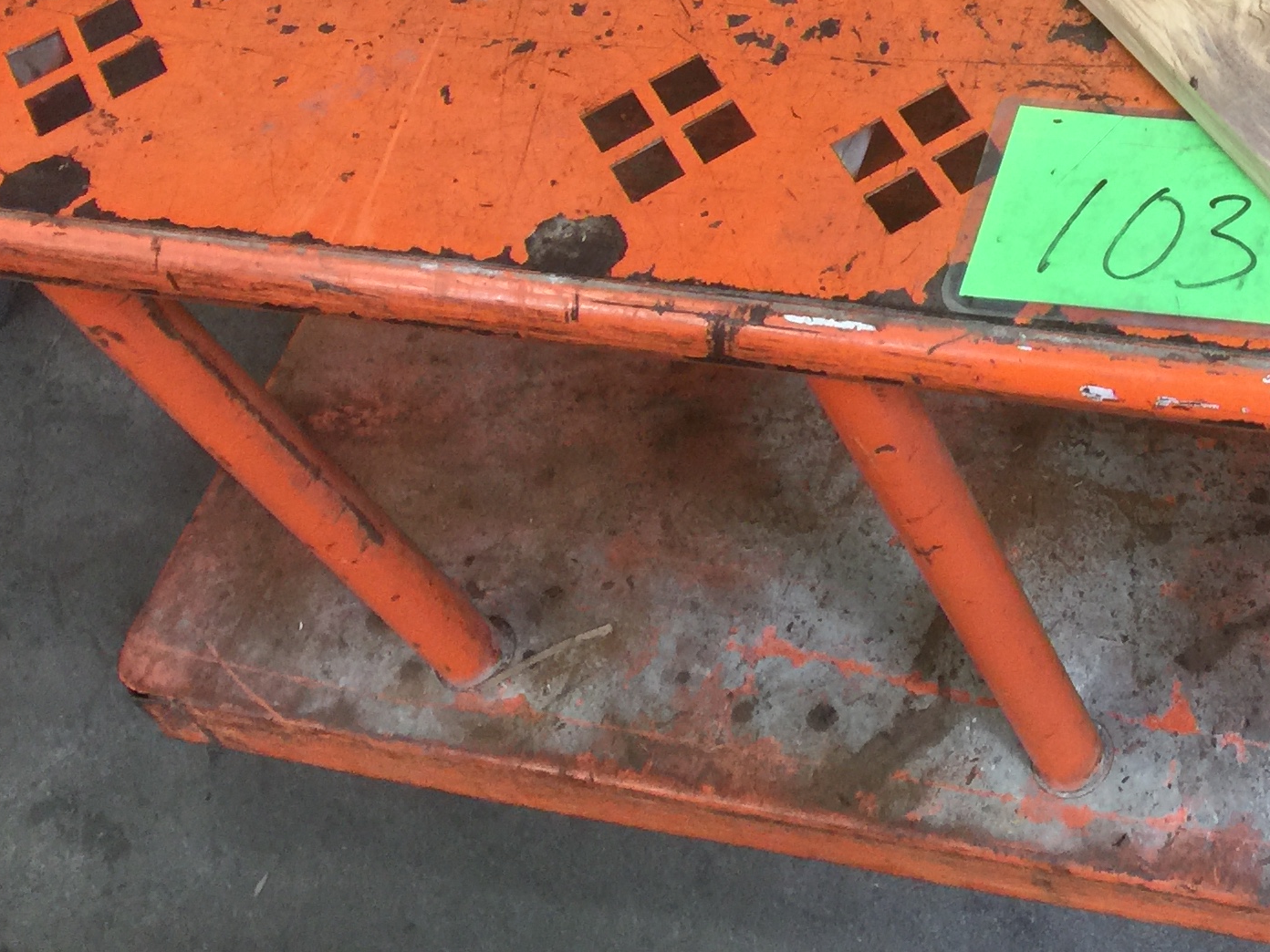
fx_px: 2495
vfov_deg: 20.6
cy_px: -91
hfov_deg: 25.9
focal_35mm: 68
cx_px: 1466
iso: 40
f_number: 2.2
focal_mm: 4.15
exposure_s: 1/15
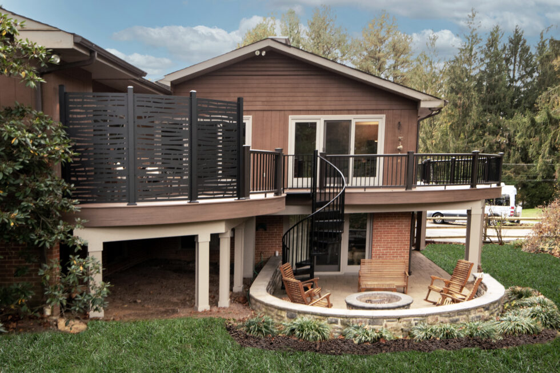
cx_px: 280
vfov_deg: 43.6
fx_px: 467
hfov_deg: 61.9
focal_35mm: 30
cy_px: 186
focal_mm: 20
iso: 320
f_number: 11
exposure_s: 1/30
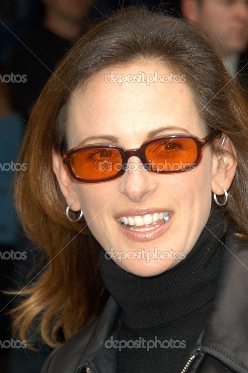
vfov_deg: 10.7
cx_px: 145
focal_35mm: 192
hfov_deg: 7.2
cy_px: 167
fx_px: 1984
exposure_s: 1/180
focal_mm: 105
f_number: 9
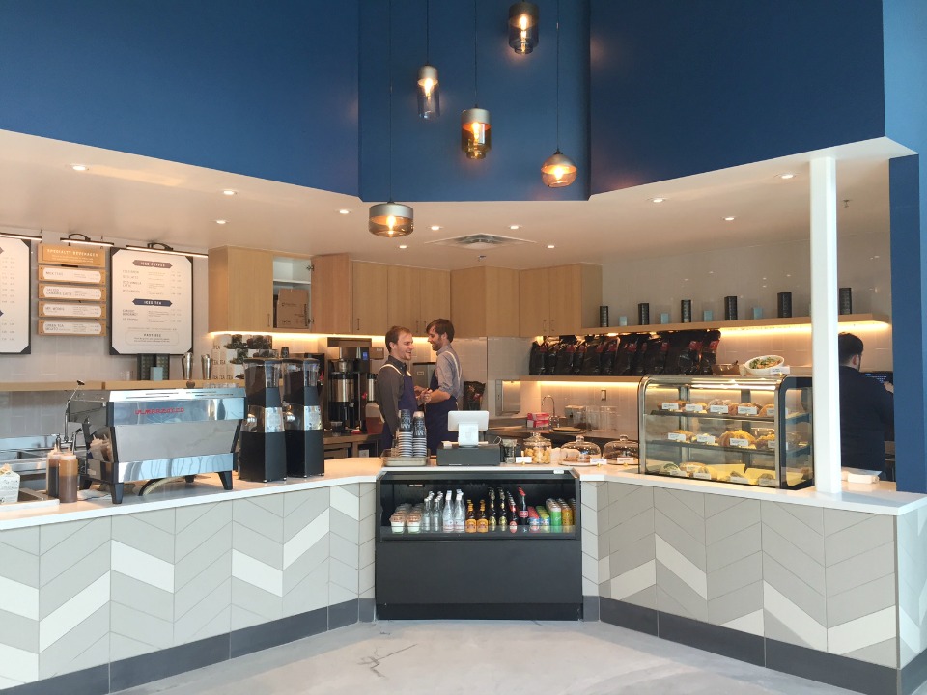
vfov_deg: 48.2
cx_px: 464
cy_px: 348
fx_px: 777
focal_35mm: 29
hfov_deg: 61.7
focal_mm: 4.15
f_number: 2.2
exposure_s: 1/40
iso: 32
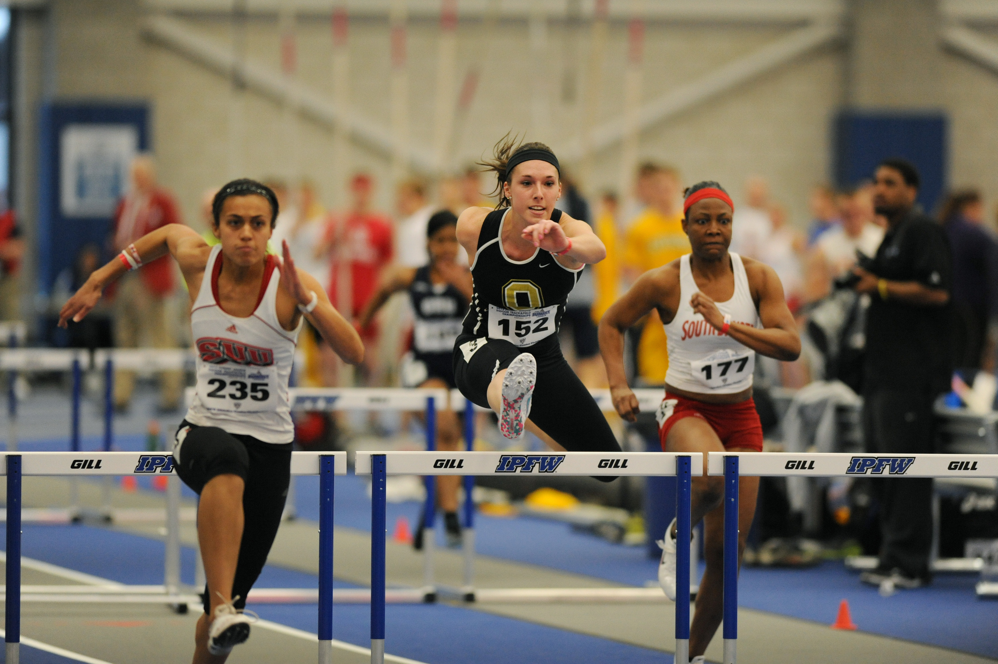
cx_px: 499
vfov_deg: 4.6
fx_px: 8311
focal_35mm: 300
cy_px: 332
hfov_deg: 6.9
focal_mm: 300
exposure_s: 1/640
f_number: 2.8
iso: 3200
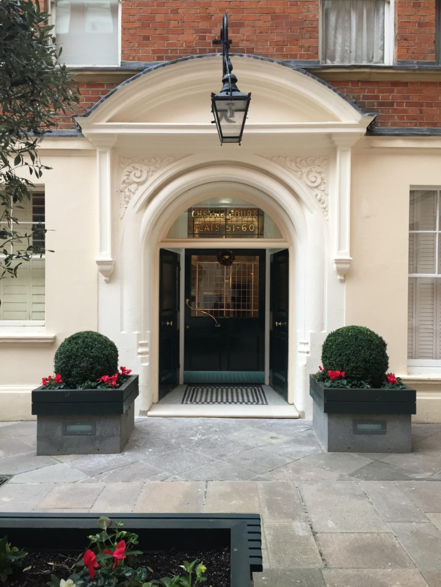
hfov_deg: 48.2
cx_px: 220
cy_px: 294
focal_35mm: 29
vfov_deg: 61.7
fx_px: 493
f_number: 2.2
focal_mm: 4.15
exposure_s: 1/33
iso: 32
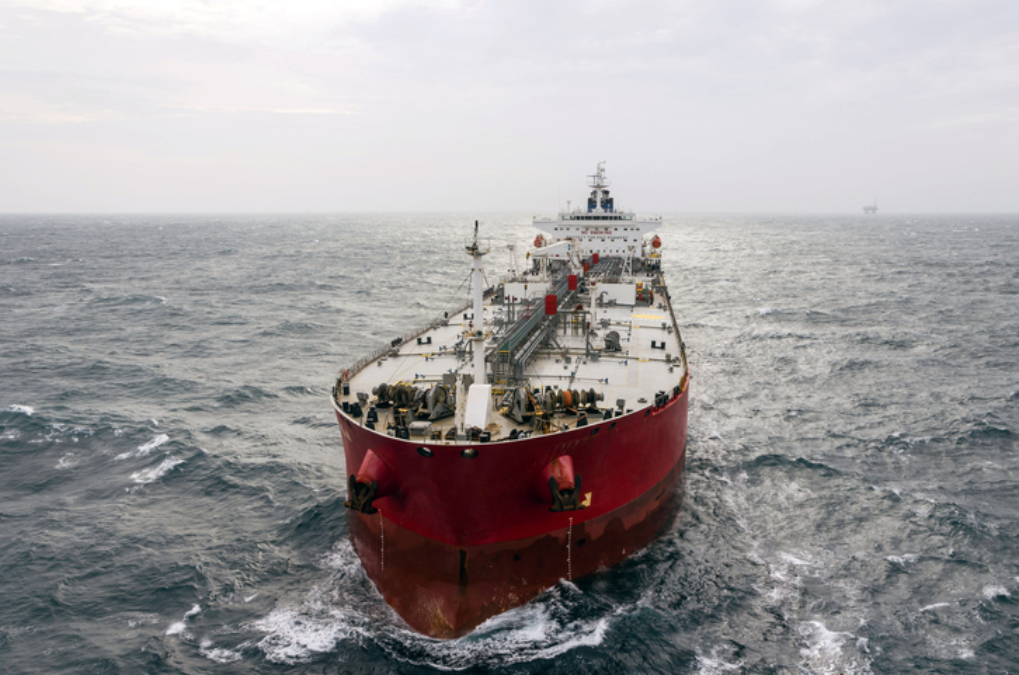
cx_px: 510
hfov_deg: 57.3
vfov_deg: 39.8
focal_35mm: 33
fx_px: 932
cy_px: 338
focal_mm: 22
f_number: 11
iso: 100
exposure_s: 1/125
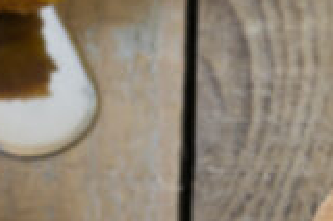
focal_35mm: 541
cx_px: 21
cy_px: 722
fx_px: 4994
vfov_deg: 2.5
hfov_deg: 3.8
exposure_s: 2
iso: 100
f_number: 10
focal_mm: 75
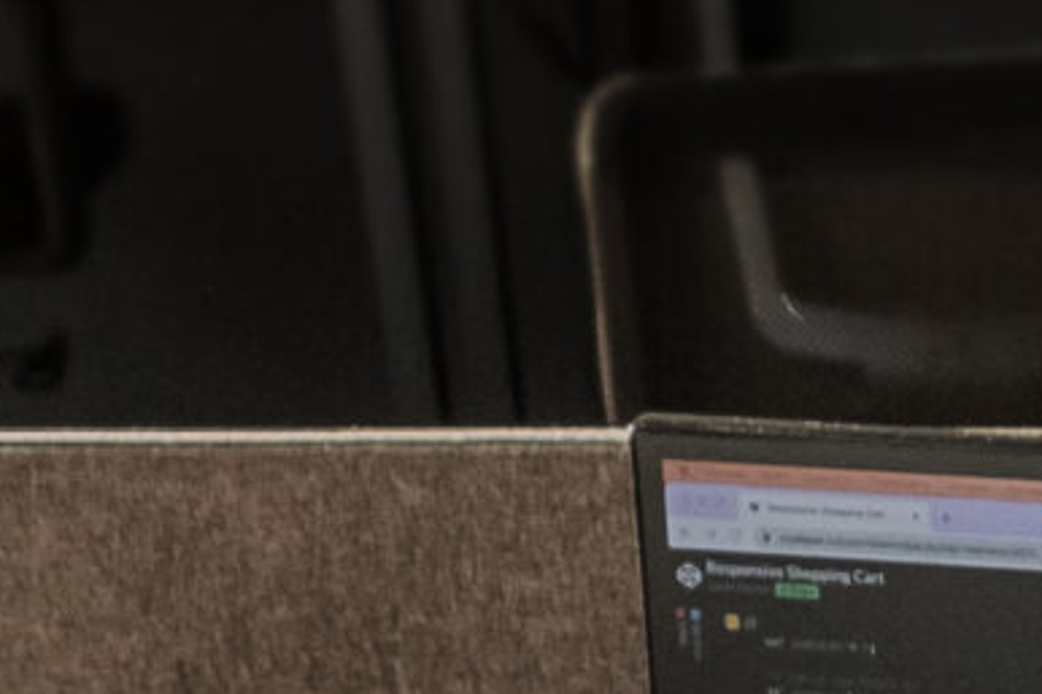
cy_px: 2202
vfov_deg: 6.8
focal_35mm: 179
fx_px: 5179
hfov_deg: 10.8
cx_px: 1838
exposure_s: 1/180
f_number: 5
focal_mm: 18
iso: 400
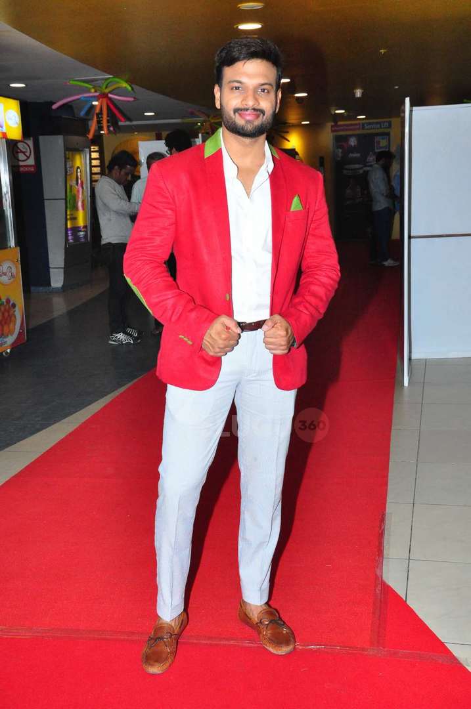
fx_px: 2066
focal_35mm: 105
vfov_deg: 19.5
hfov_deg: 13.0
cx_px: 236
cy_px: 354
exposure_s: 1/125
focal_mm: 70
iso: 1600
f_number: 9
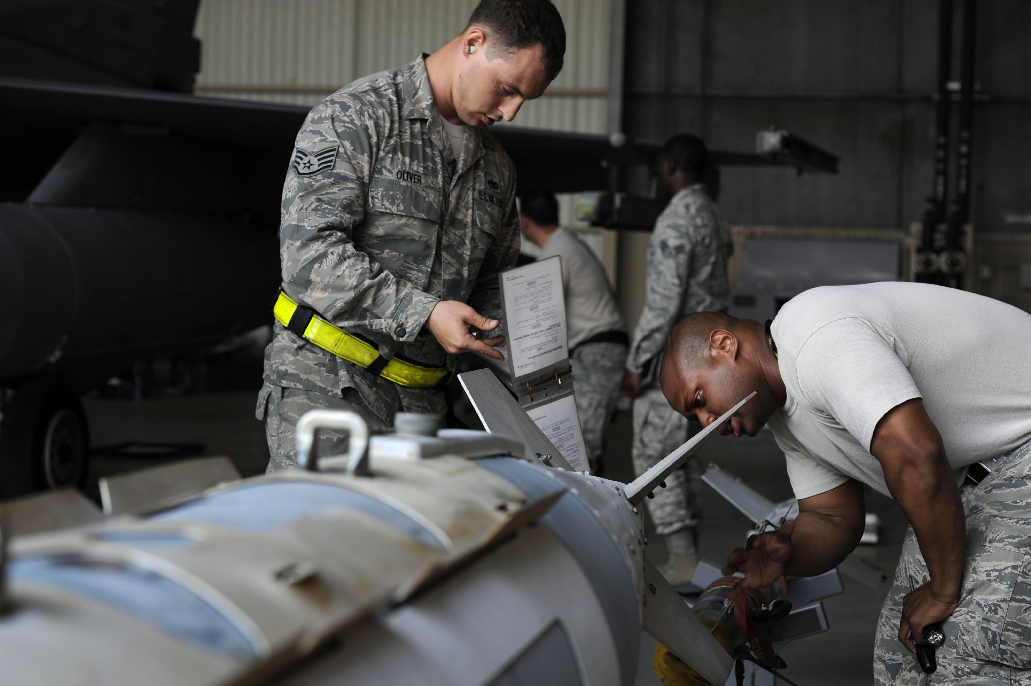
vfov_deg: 18.2
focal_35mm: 75
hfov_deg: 27.0
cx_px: 516
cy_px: 343
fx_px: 2147
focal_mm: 75
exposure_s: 1/320
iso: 160
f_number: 5
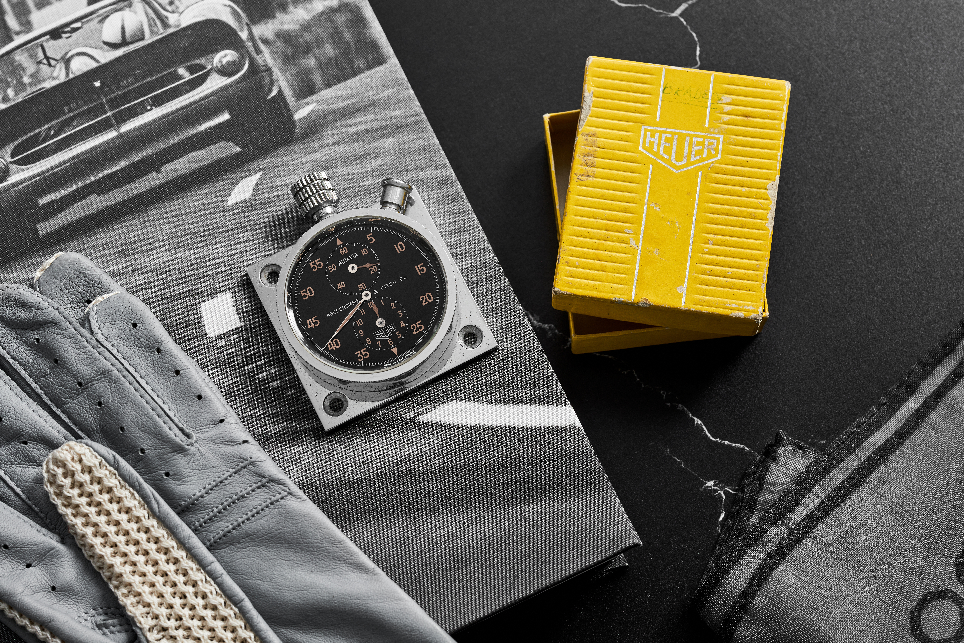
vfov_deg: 20.9
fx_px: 1740
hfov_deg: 31.0
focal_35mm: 65
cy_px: 322
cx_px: 482
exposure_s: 1/30
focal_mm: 65
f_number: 8
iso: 200
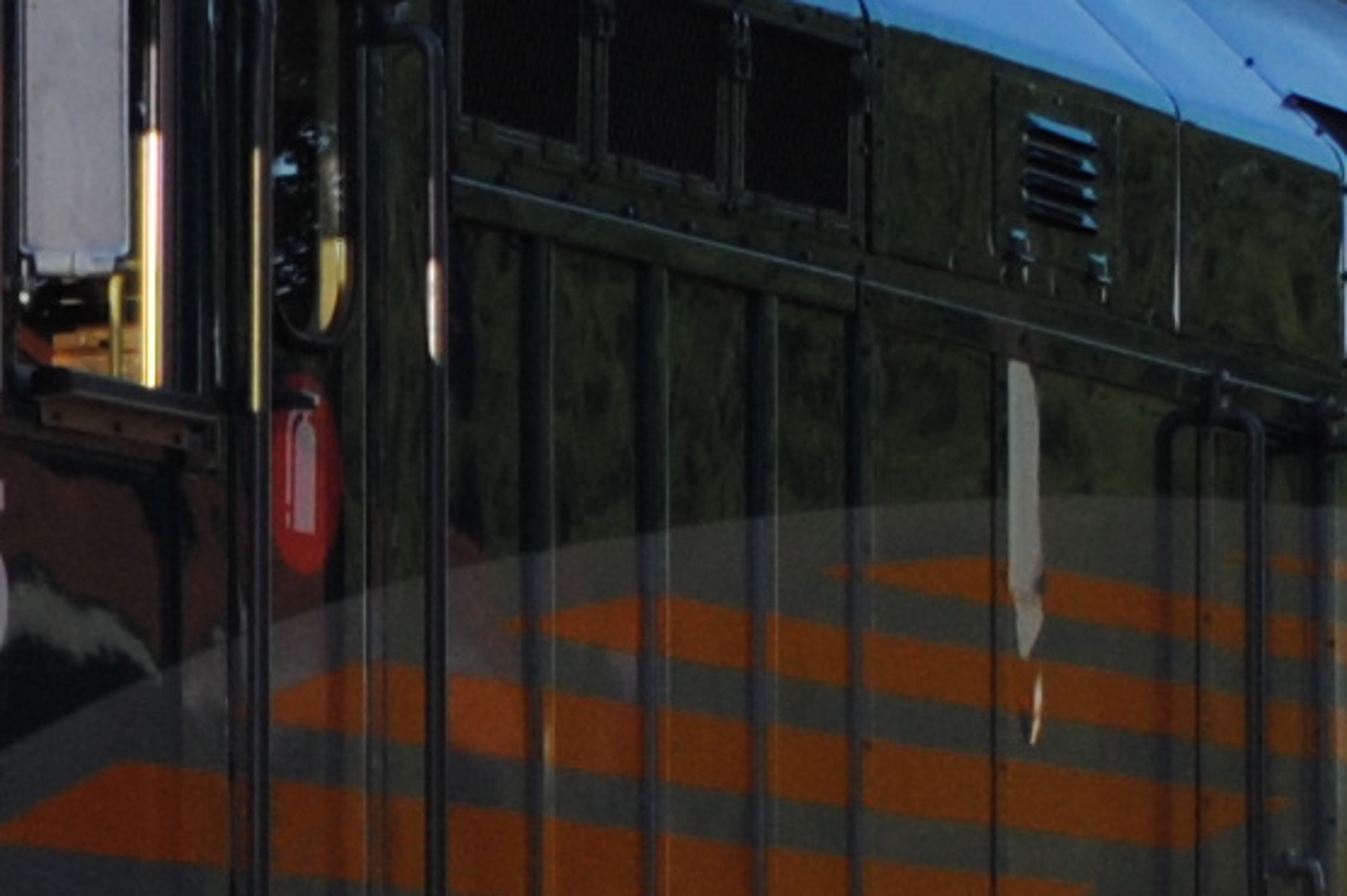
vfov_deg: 4.7
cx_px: -538
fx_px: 10956
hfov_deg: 7.0
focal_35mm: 293
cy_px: 1162
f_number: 4.5
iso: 200
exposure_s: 1/640
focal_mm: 28
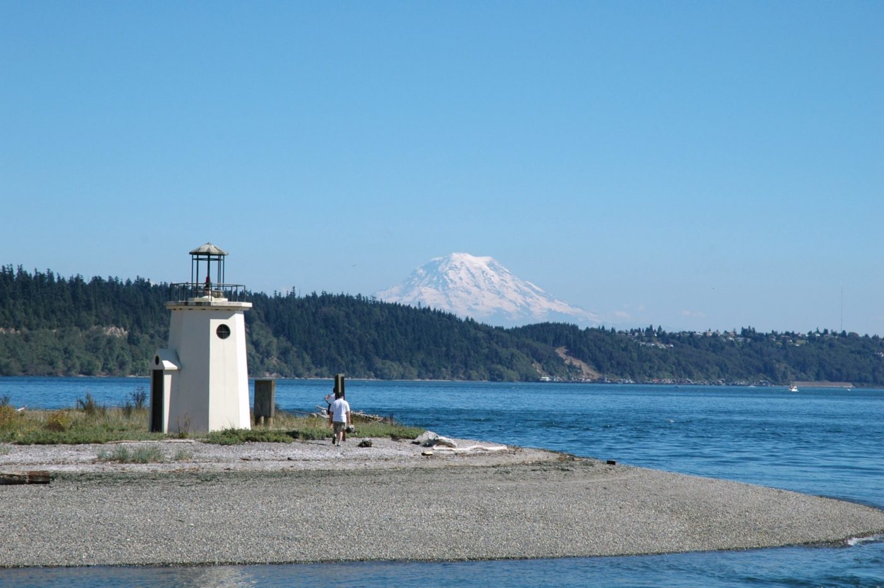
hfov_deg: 19.5
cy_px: 294
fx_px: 2576
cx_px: 442
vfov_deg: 13.0
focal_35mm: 105
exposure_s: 1/400
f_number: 10
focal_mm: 70
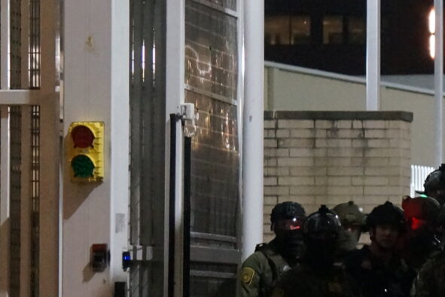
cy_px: 231
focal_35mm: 286
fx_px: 3532
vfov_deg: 4.8
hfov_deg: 7.1
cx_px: 663
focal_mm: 55
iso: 3200
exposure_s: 1/25
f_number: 4.5
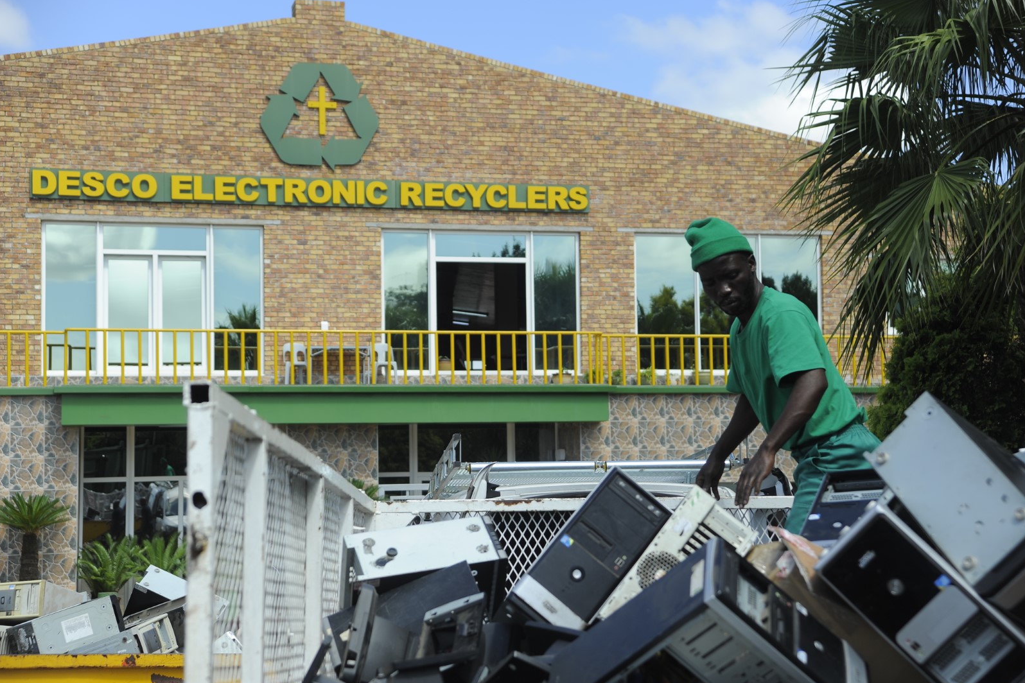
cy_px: 345
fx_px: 1794
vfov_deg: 21.6
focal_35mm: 63
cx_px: 506
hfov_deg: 31.9
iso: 200
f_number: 5.6
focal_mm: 62
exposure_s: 1/800
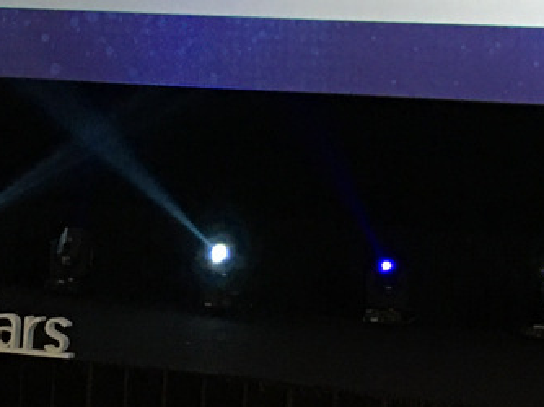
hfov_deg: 14.2
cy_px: -300
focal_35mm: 139
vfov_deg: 10.1
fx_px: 2183
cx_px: 409
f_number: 2.2
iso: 80
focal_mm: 4.15
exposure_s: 1/10
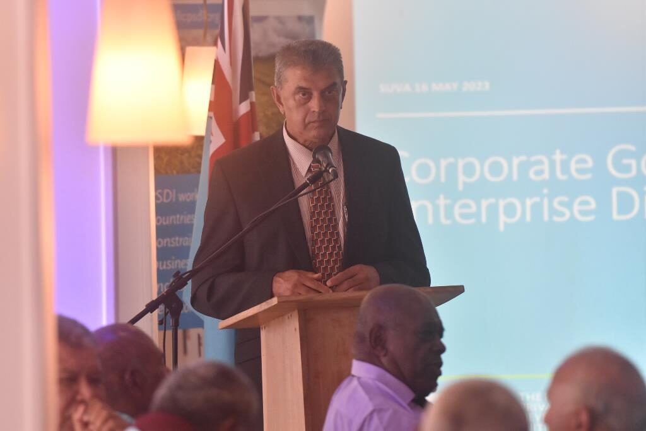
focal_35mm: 300
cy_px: 216
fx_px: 5386
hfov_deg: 6.9
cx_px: 323
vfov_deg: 4.6
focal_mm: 200
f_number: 2.8
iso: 1600
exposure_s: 1/640
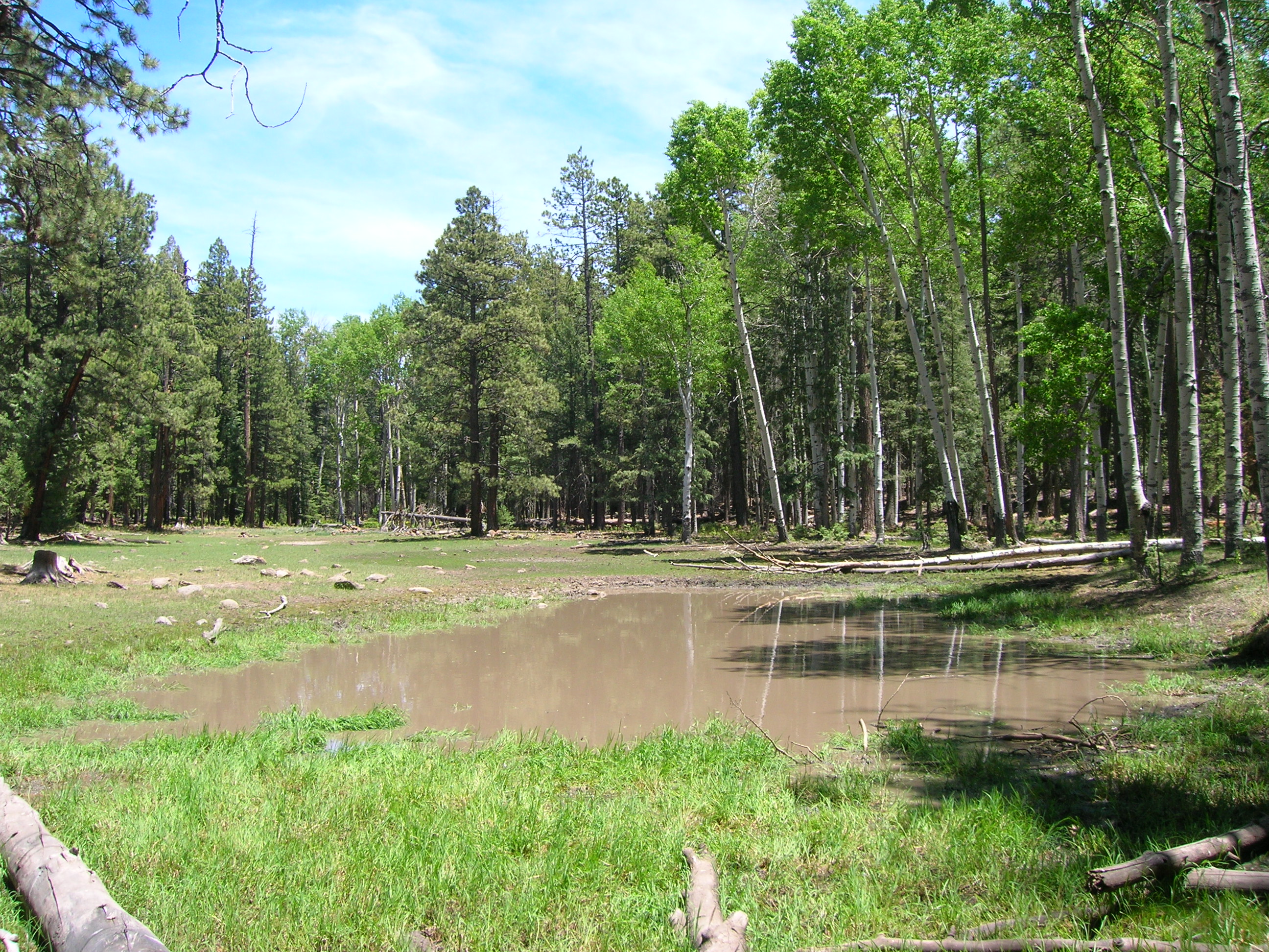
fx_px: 1246
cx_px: 634
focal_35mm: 34
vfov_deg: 41.8
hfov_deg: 54.0
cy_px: 476
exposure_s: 1/134
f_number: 4.9
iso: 50
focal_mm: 5.7
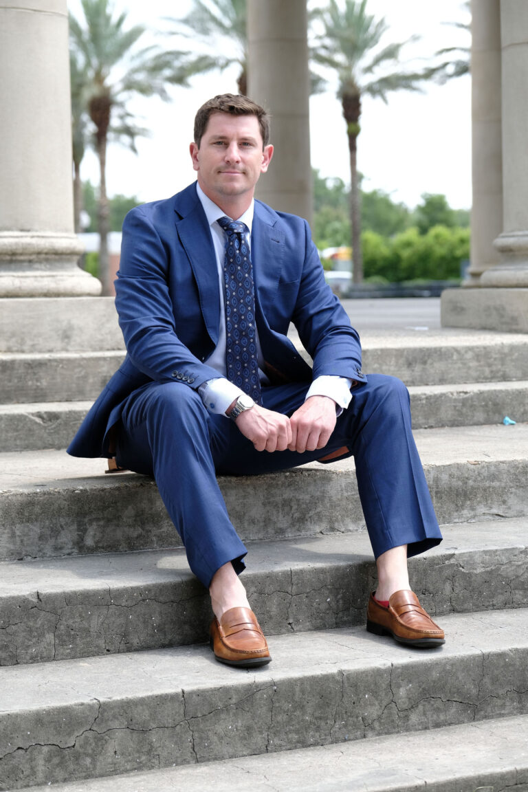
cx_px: 264
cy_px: 396
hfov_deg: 14.9
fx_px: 2024
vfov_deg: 22.1
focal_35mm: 92
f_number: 4
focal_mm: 61
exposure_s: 1/250
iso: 160
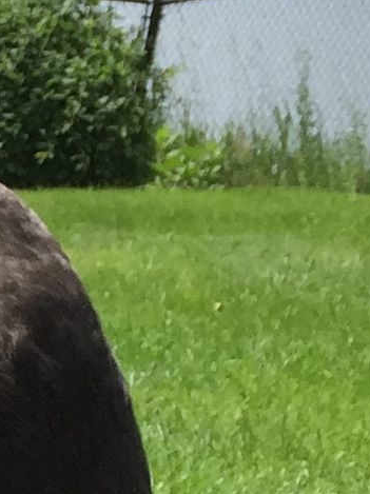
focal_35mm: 202
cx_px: -872
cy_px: 867
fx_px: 2883
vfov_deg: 9.4
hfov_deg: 6.5
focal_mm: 4.15
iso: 32
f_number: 2.2
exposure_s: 1/1163
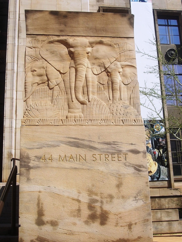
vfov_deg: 37.5
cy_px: 121
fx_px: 358
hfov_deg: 28.6
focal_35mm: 51
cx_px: 91
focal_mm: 7.2
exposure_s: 1/200
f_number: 7.2
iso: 80
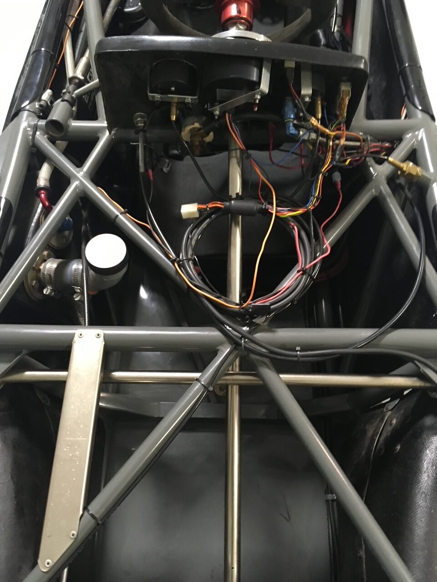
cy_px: 291
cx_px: 218
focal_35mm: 29
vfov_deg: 61.7
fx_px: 488
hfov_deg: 48.2
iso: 200
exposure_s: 1/17
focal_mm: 4.15
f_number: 2.2
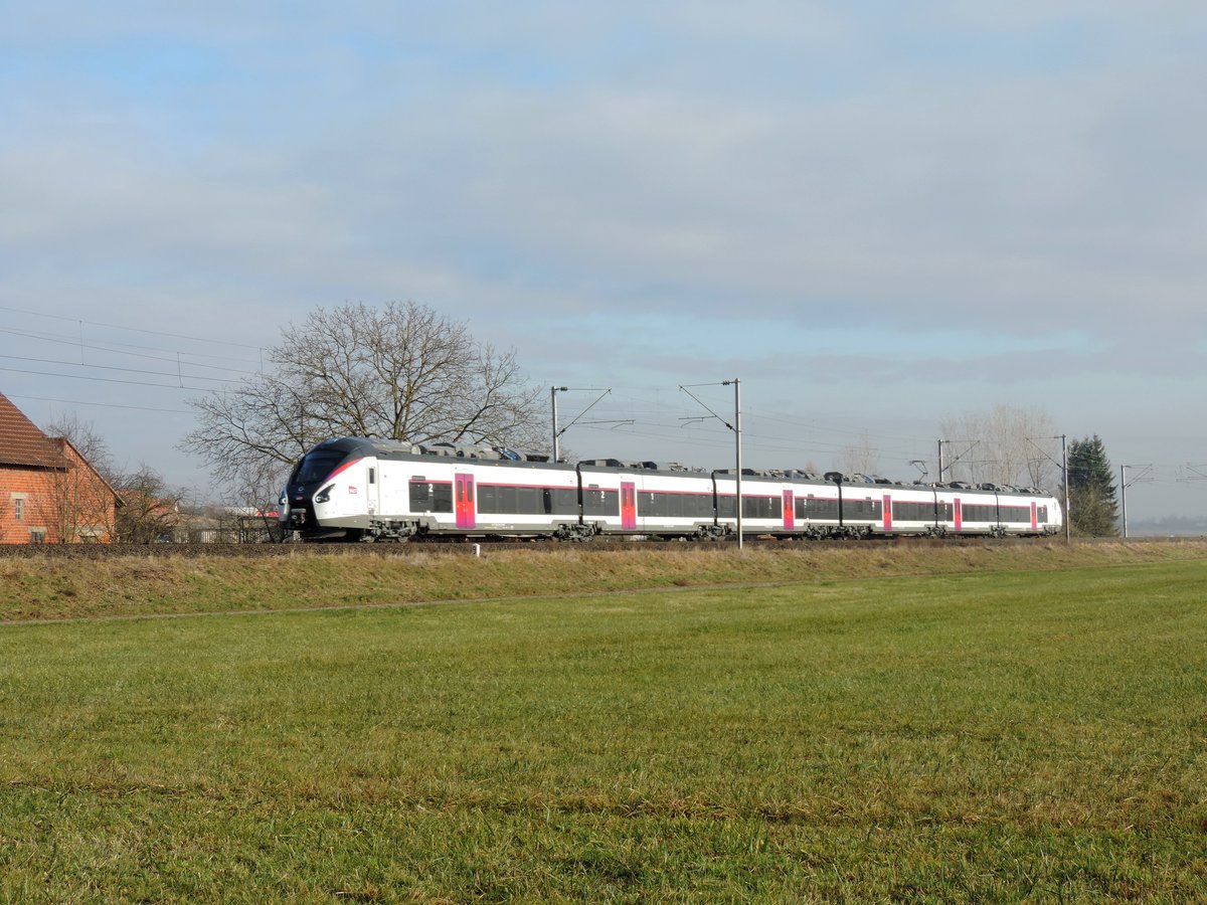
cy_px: 452
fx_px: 2092
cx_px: 604
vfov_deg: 24.4
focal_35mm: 60
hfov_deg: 32.2
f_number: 3.7
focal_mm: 10.7
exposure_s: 1/400
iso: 80
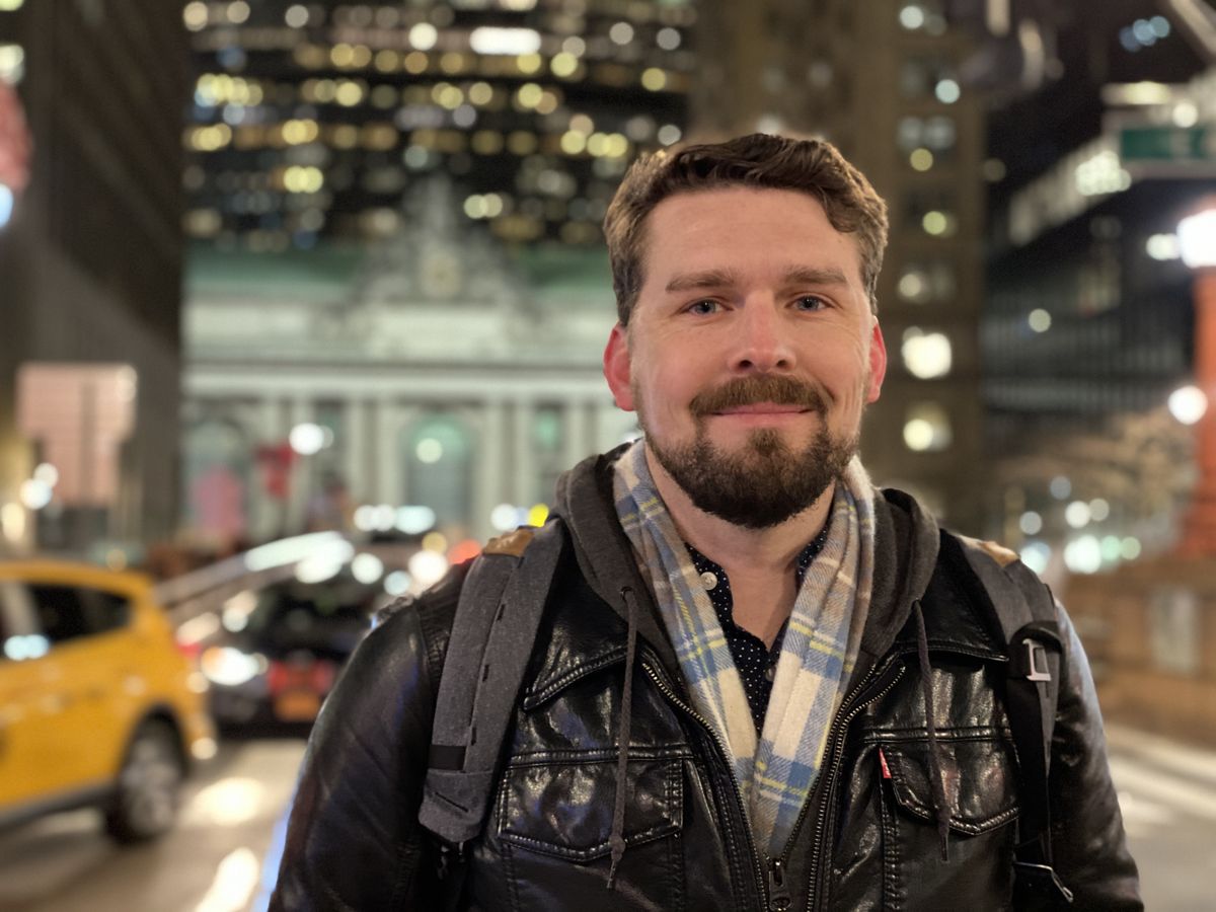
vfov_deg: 28.0
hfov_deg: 36.8
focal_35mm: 52
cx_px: 608
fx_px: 1827
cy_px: 456
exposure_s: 1/17
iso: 400
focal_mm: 6
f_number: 2
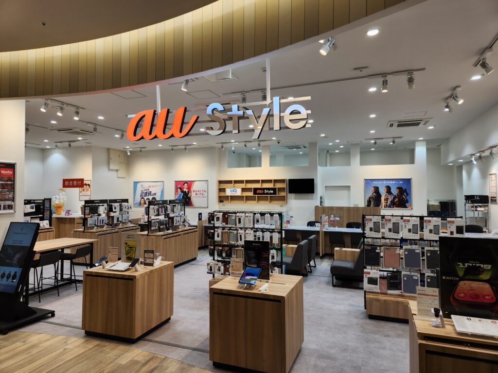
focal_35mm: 23
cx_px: 249
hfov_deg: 73.9
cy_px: 186
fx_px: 331
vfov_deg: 58.9
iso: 32
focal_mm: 5.4
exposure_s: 1/176
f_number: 1.8
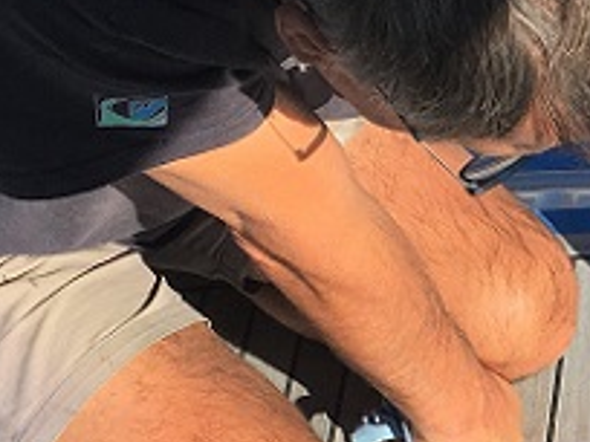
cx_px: 827
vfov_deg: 10.6
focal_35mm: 136
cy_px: 585
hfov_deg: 13.8
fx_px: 2318
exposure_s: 1/1923
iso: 25
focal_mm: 4.15
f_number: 2.2
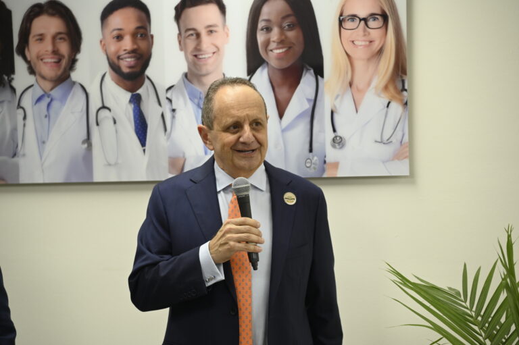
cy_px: 172
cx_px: 260
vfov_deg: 11.4
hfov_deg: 17.1
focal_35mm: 120
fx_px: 1729
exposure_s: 1/250
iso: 1250
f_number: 4
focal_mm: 120
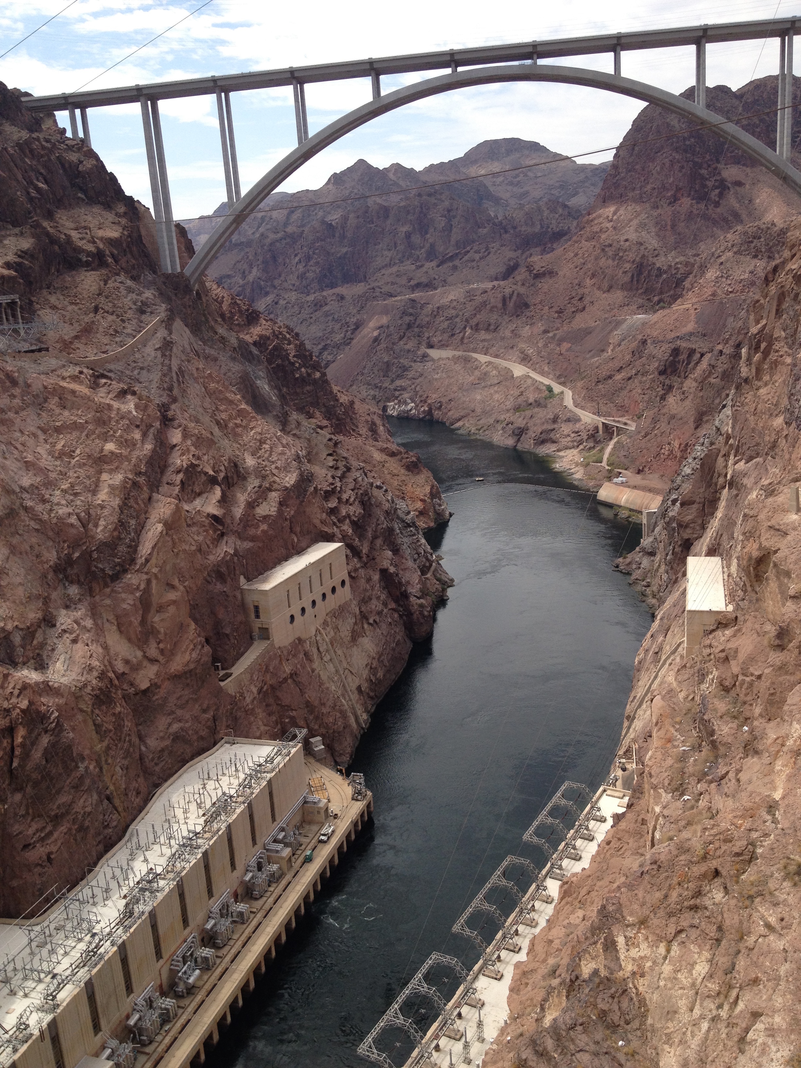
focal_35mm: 35
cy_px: 534
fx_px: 1080
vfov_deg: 52.6
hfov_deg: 40.7
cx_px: 400
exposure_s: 1/1577
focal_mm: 4.28
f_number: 2.4
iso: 80
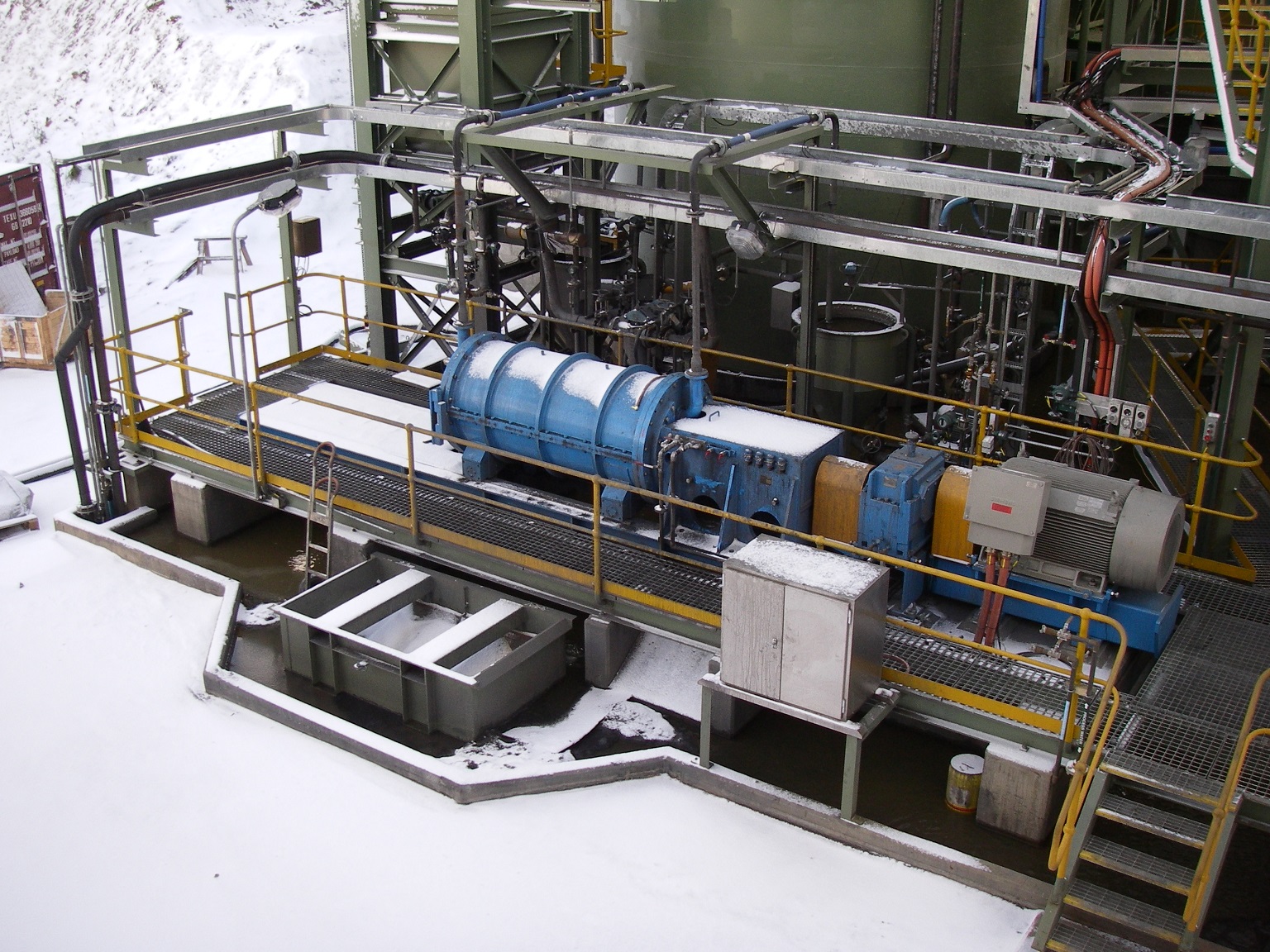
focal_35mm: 38
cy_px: 476
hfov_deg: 49.0
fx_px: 1394
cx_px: 635
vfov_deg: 37.7
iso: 100
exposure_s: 1/160
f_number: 3.3
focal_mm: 6.3
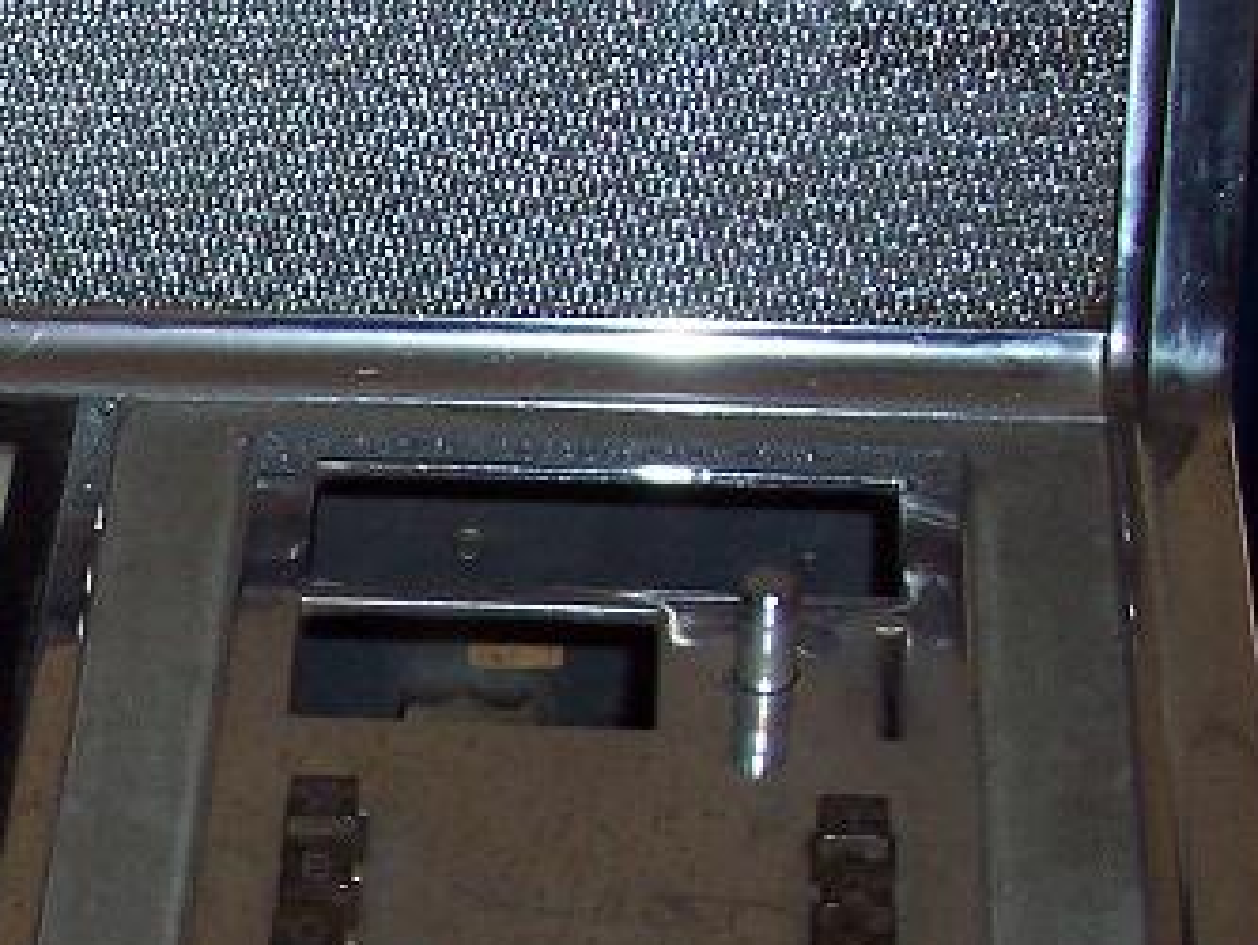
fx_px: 4108
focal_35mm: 113
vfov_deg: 12.8
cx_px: -529
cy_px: 1108
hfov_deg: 16.2
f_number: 2.8
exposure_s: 1/60
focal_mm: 5.6
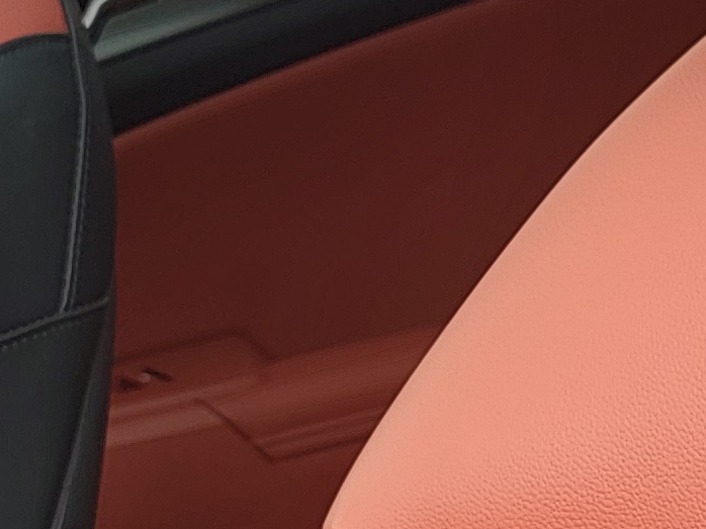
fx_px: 3038
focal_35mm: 149
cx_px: 772
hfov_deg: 13.0
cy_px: 678
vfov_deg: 9.8
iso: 40
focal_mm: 5.4
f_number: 1.8
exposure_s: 1/123
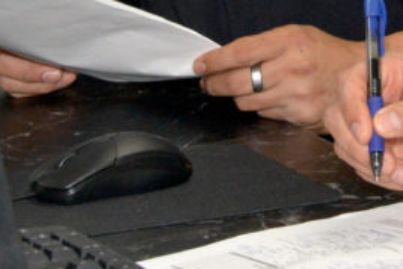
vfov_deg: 4.9
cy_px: -301
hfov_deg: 7.3
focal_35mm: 276
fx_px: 3089
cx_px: 687
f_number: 10
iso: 4000
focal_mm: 48
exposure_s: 1/200
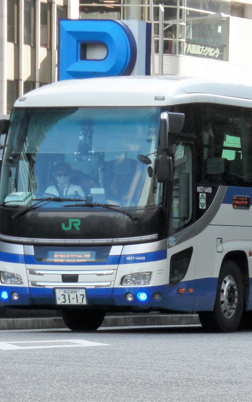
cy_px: 201
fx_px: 2525
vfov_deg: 9.1
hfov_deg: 5.7
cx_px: 224
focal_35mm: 230
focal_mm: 26.8
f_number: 4.5
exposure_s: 1/200
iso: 100
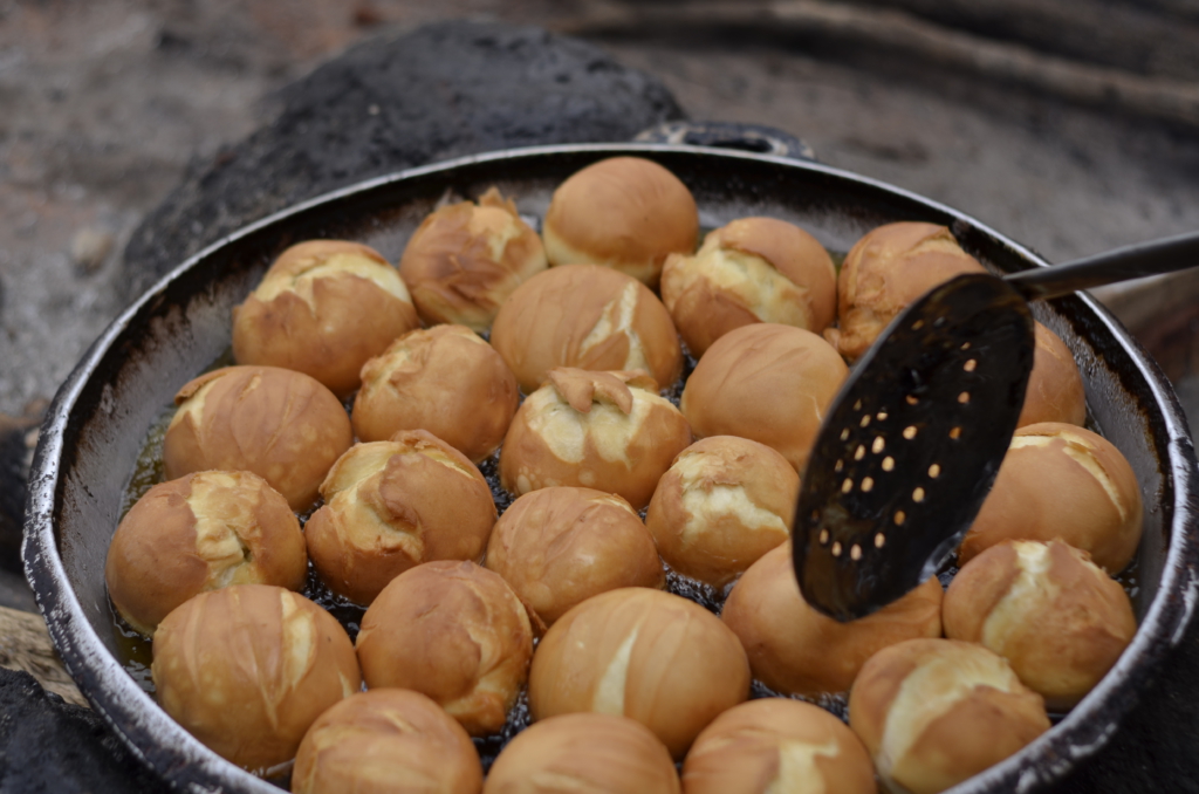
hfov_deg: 27.0
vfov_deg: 18.1
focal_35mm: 75
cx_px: 600
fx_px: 2492
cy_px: 397
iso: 100
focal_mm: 50
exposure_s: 1/3200
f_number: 2.5
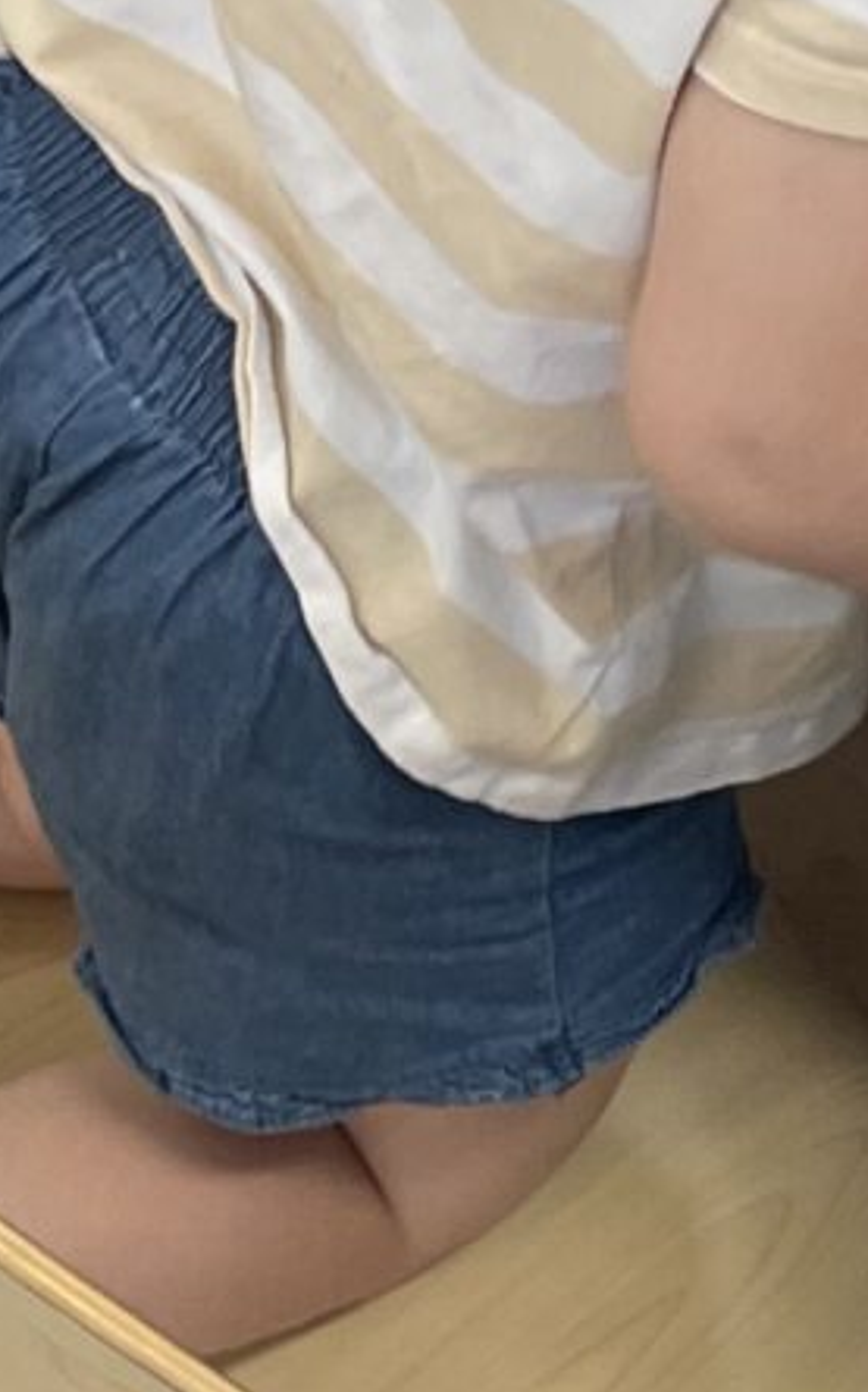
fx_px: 6026
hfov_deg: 7.8
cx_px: 1883
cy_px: 41
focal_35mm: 159
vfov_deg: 13.0
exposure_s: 1/100
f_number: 1.6
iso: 125
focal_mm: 4.2
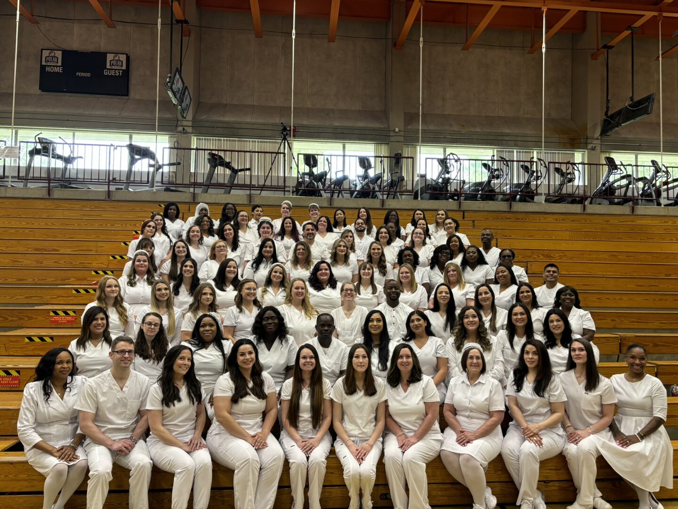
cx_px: 339
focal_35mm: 26
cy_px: 254
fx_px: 509
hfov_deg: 67.3
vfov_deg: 53.1
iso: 125
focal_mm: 5.96
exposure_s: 1/60
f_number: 1.6
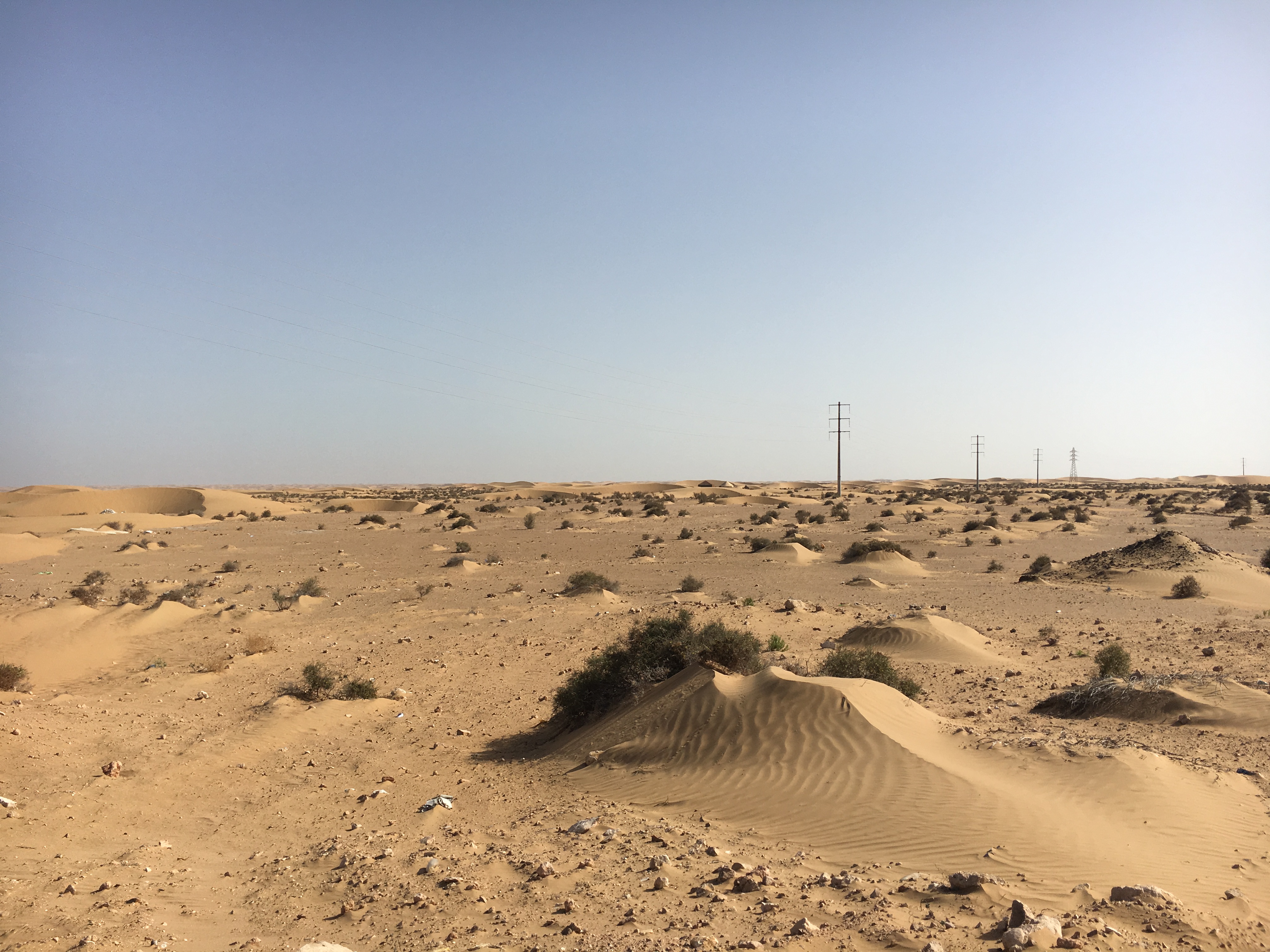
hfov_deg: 61.7
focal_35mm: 29
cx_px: 635
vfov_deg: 48.2
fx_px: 1064
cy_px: 476
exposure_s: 1/3205
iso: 25
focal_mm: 4.15
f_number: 2.2
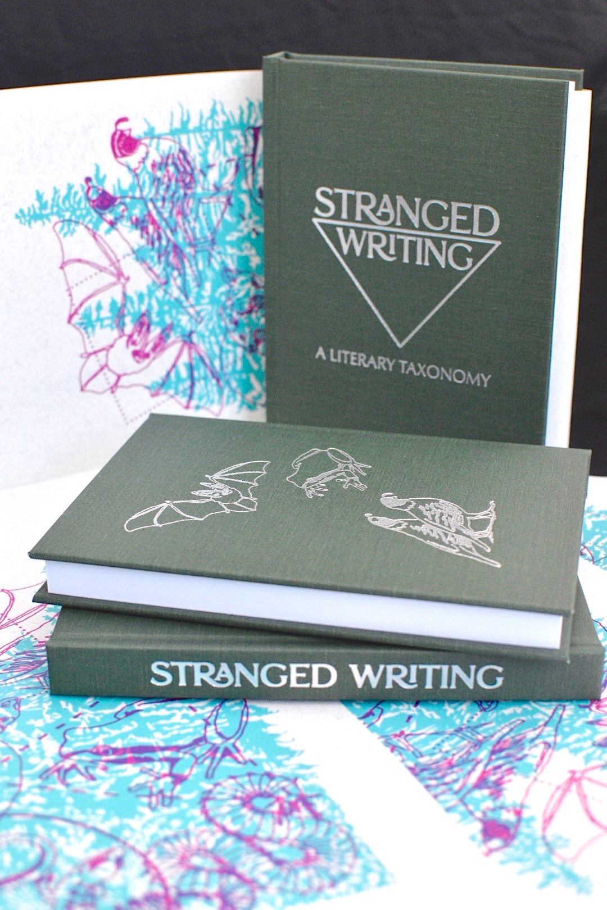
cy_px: 455
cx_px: 304
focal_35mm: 52
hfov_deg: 25.8
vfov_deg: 37.9
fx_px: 1328
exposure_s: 1/2500
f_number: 4.5
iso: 2000
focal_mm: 35
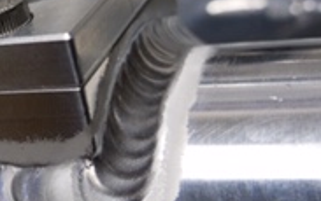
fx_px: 780
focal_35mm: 89
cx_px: -70
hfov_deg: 21.5
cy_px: 59
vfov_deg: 14.7
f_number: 3.5
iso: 400
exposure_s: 1/60
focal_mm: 12
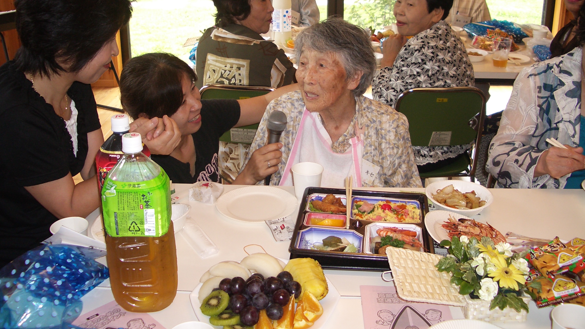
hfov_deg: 51.6
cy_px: 117
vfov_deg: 30.3
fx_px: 605
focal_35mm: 39
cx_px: 286
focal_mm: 5.8
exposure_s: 1/60
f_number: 2.6
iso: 100
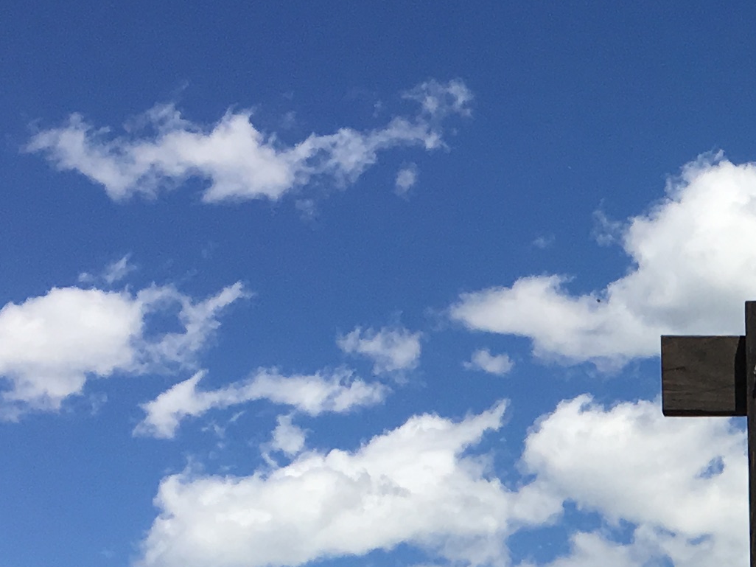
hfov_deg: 15.7
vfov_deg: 12.3
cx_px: 1191
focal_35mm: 114
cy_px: 889
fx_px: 2489
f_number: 2.2
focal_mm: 4.15
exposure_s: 1/2564
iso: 25
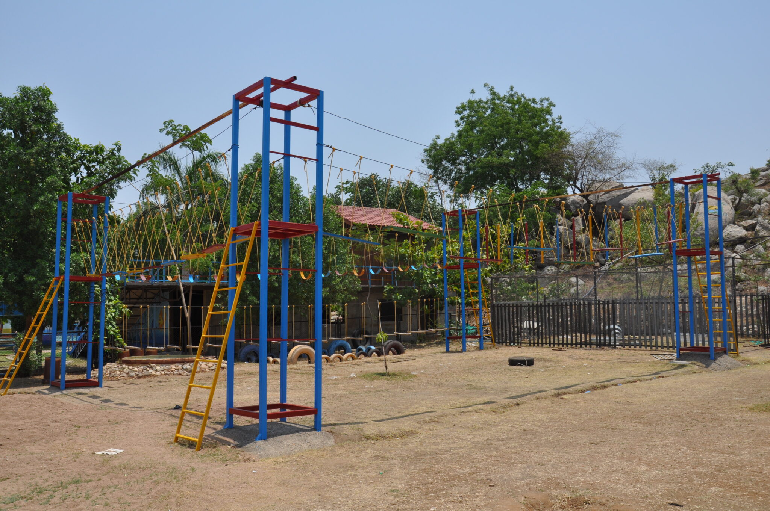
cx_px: 385
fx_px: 673
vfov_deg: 41.6
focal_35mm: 32
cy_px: 256
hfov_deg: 59.6
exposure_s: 1/350
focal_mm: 21
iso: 200
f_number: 9.5
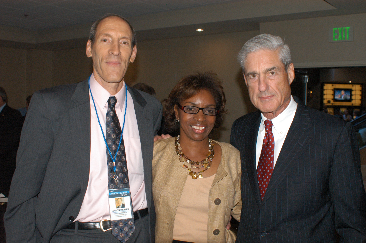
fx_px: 427
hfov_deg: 46.4
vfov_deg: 31.8
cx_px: 183
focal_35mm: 42
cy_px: 122
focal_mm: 28
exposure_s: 1/60
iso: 800
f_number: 5
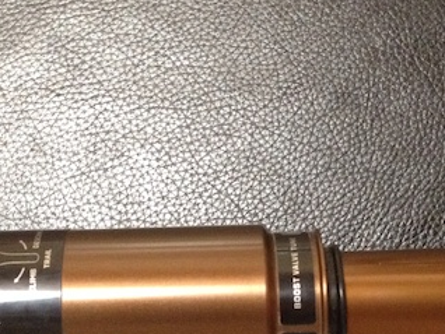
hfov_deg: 22.2
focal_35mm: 88
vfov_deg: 16.5
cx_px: 221
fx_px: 1132
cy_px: 324
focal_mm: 4.28
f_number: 2.4
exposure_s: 1/15
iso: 400
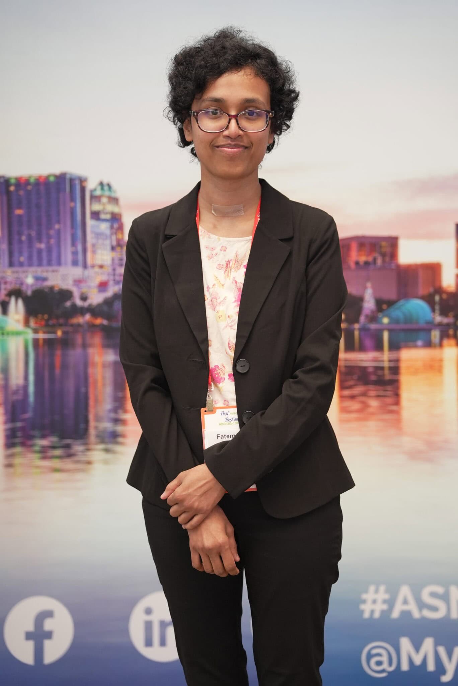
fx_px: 1385
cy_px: 343
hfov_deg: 18.8
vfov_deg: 27.8
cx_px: 229
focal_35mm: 73
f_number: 2.8
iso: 2000
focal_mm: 72.7
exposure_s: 1/250
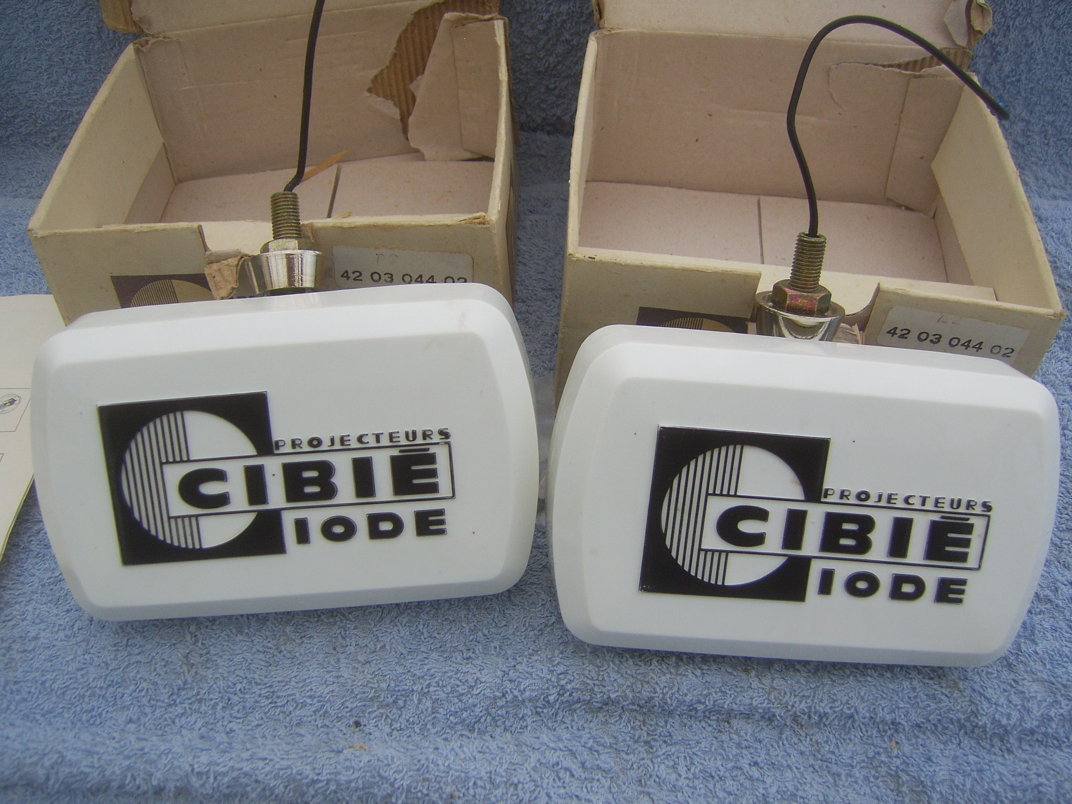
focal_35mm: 38
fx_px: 1177
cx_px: 536
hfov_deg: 49.0
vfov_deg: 37.7
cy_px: 402
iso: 50
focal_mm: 7.8
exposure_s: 1/80
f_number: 2.8
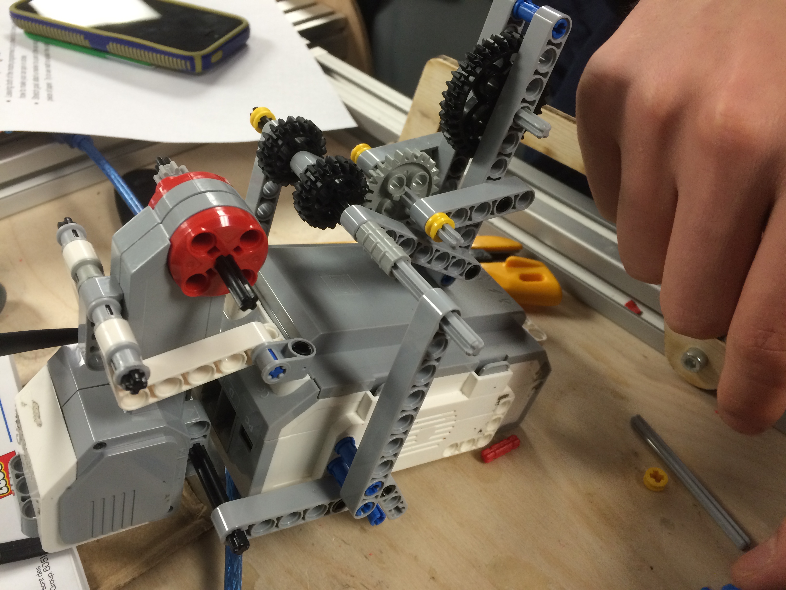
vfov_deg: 48.2
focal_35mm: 29
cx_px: 393
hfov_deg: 61.7
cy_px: 295
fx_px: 658
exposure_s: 1/30
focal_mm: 4.15
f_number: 2.2
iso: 125
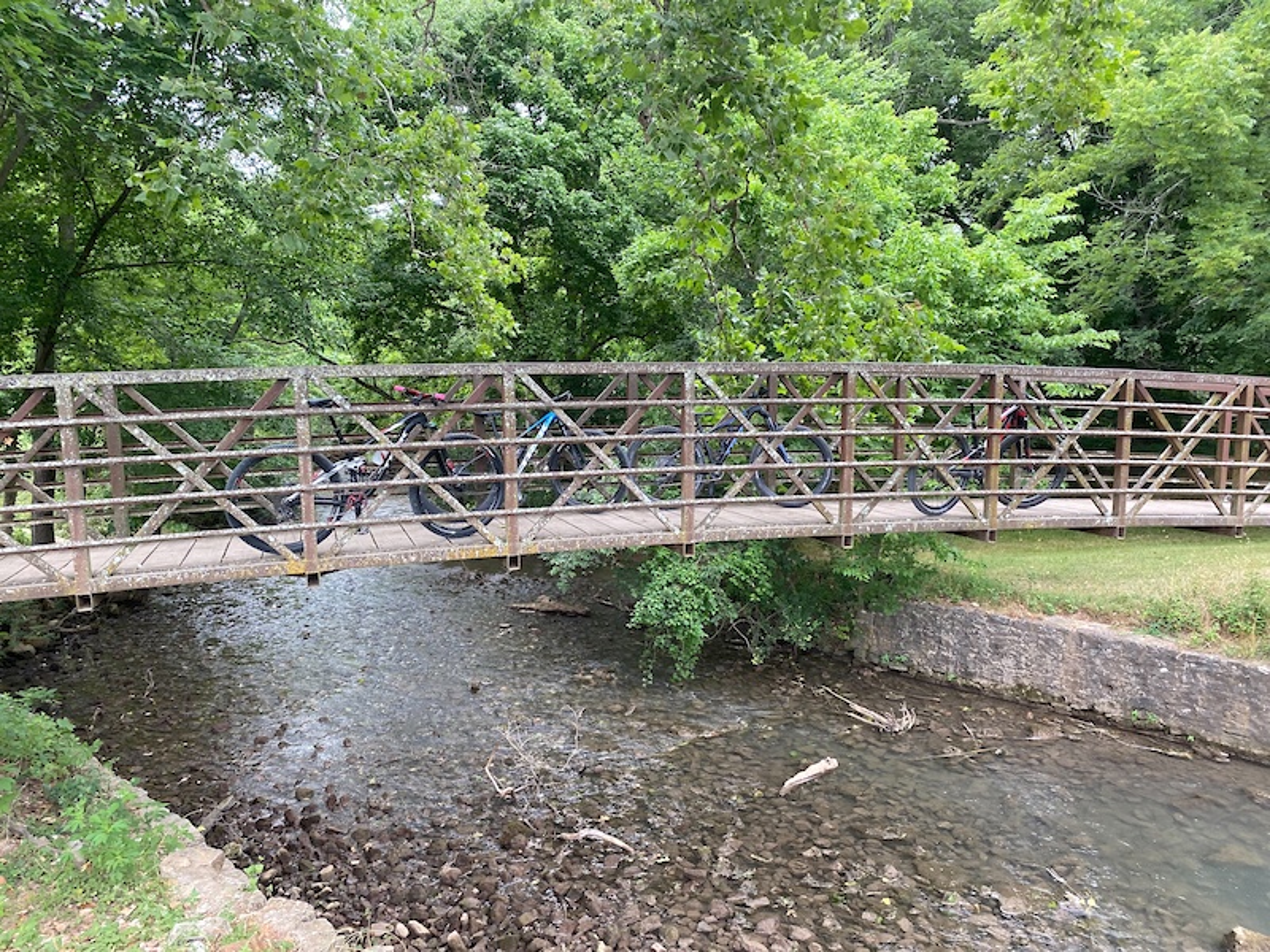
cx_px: 635
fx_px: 954
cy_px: 476
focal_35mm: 26
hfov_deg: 67.3
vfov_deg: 53.1
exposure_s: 1/121
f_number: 1.8
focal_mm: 4.25
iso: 100
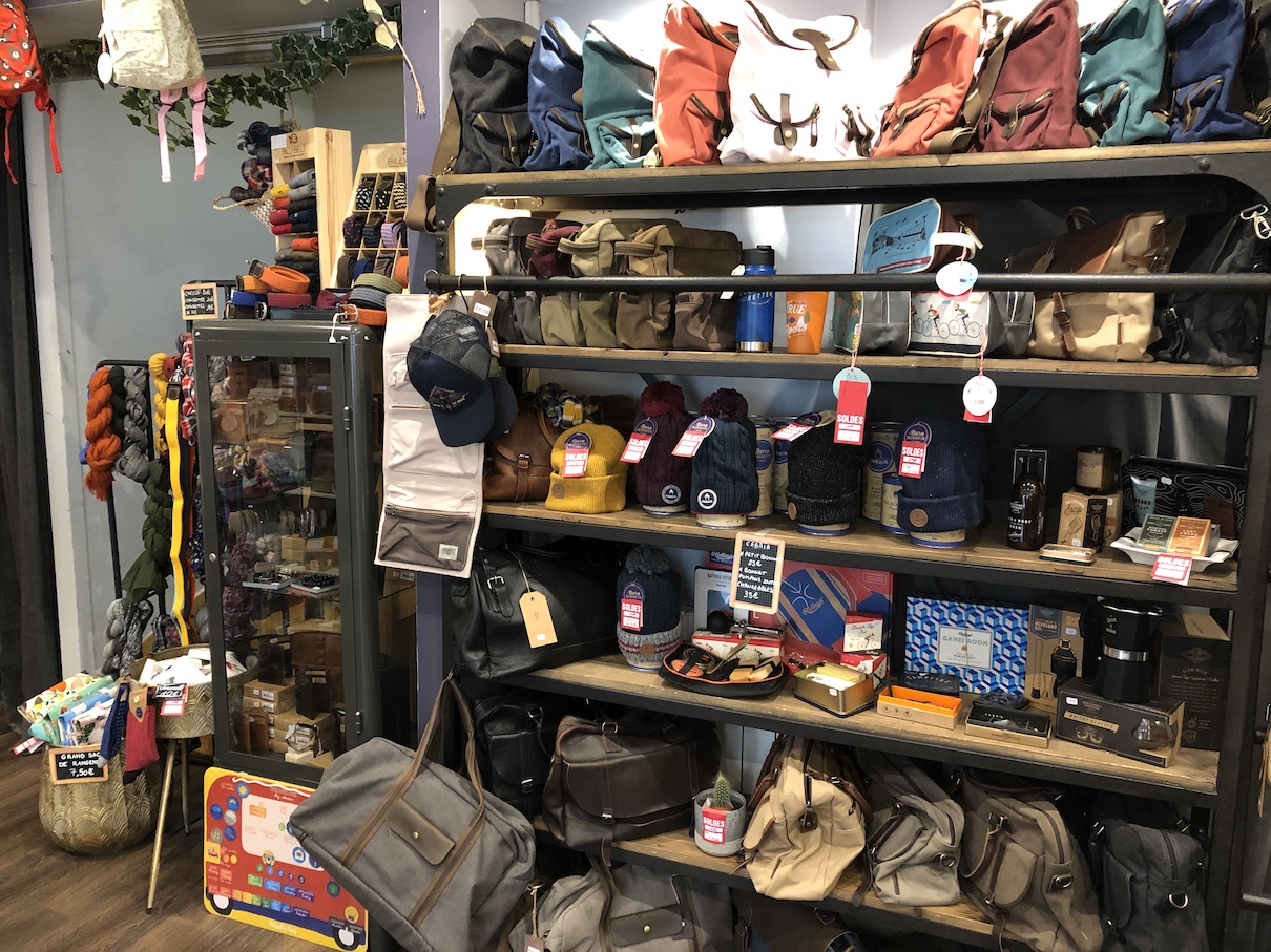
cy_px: 476
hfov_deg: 63.5
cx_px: 636
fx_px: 1028
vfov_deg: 49.7
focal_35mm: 28
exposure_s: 1/13
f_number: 1.8
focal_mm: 4
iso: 100
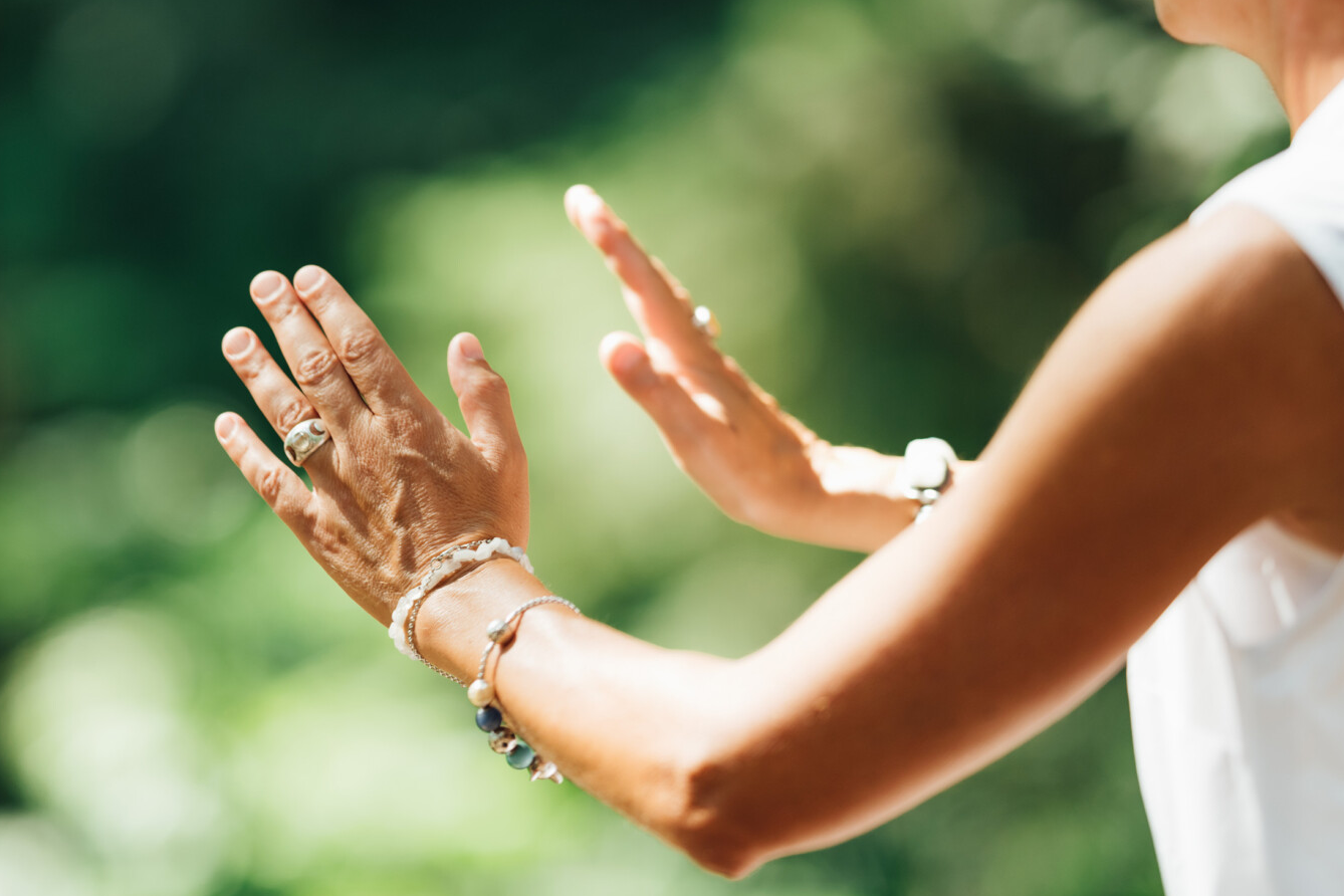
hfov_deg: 13.2
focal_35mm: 155
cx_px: 575
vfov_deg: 8.9
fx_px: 5786
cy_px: 388
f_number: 2
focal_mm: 135
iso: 200
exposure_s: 1/250
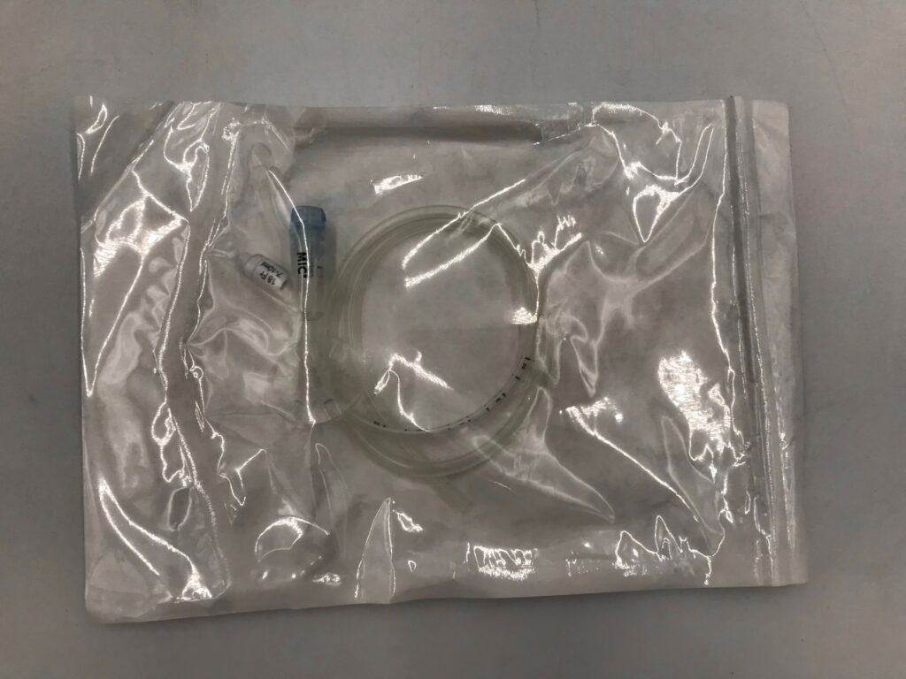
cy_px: 340
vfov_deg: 49.7
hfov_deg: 63.4
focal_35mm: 28
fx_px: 733
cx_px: 453
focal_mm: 3.99
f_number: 1.8
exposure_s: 1/120
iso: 40
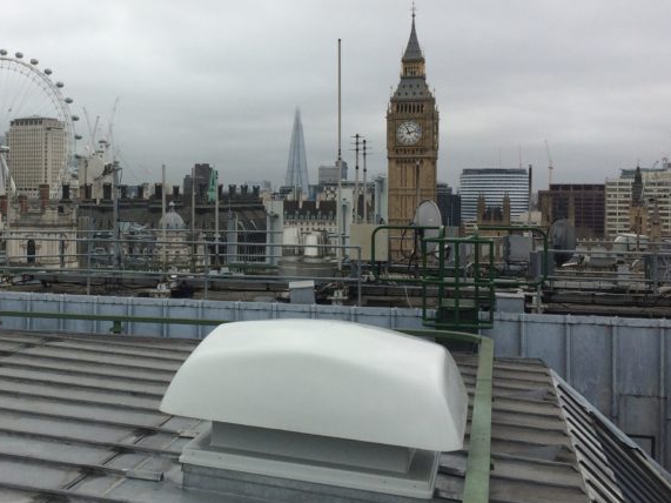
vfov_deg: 27.9
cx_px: 172
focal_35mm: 52
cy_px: 188
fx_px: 1008
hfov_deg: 36.0
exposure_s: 1/302
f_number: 2.2
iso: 32
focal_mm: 4.15
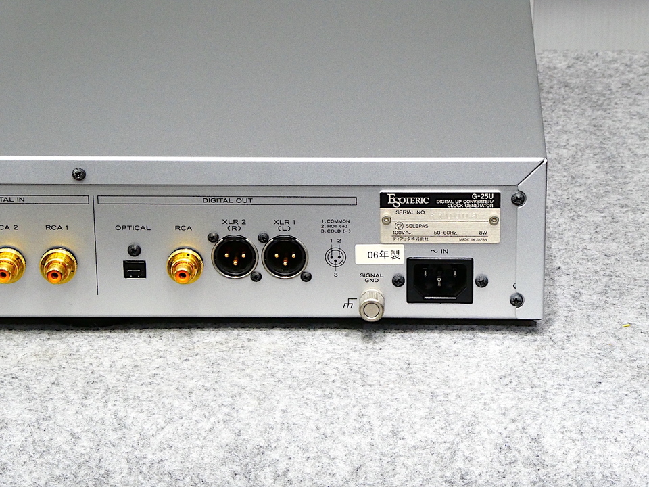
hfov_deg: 14.6
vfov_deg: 11.0
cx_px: 324
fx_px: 2531
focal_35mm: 135
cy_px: 244
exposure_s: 1/15
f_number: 5.6
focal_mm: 24.2
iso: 400
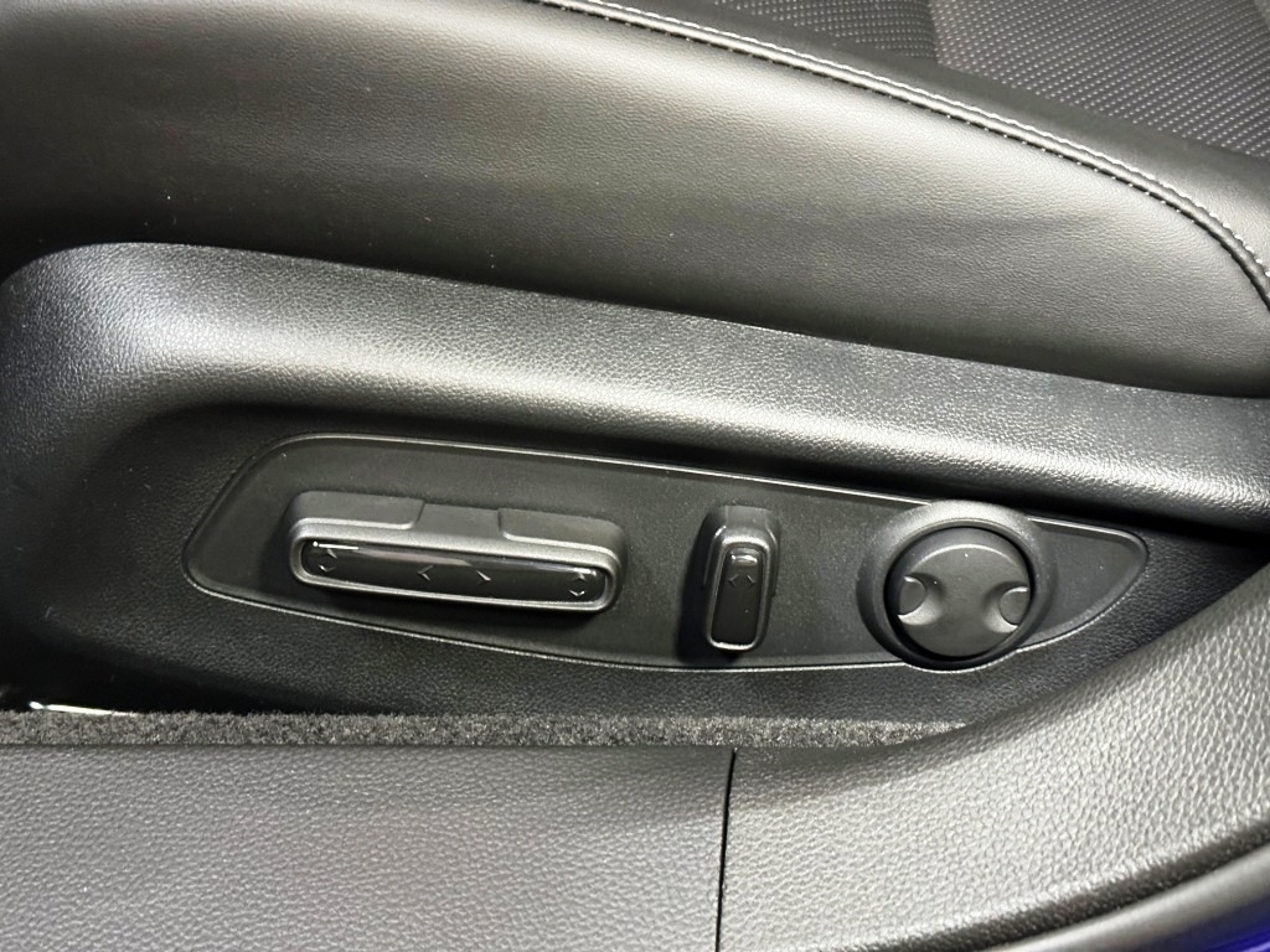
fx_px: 1761
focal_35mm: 48
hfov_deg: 39.7
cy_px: 476
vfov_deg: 30.3
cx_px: 635
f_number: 1.78
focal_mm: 6.86
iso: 640
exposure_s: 1/24
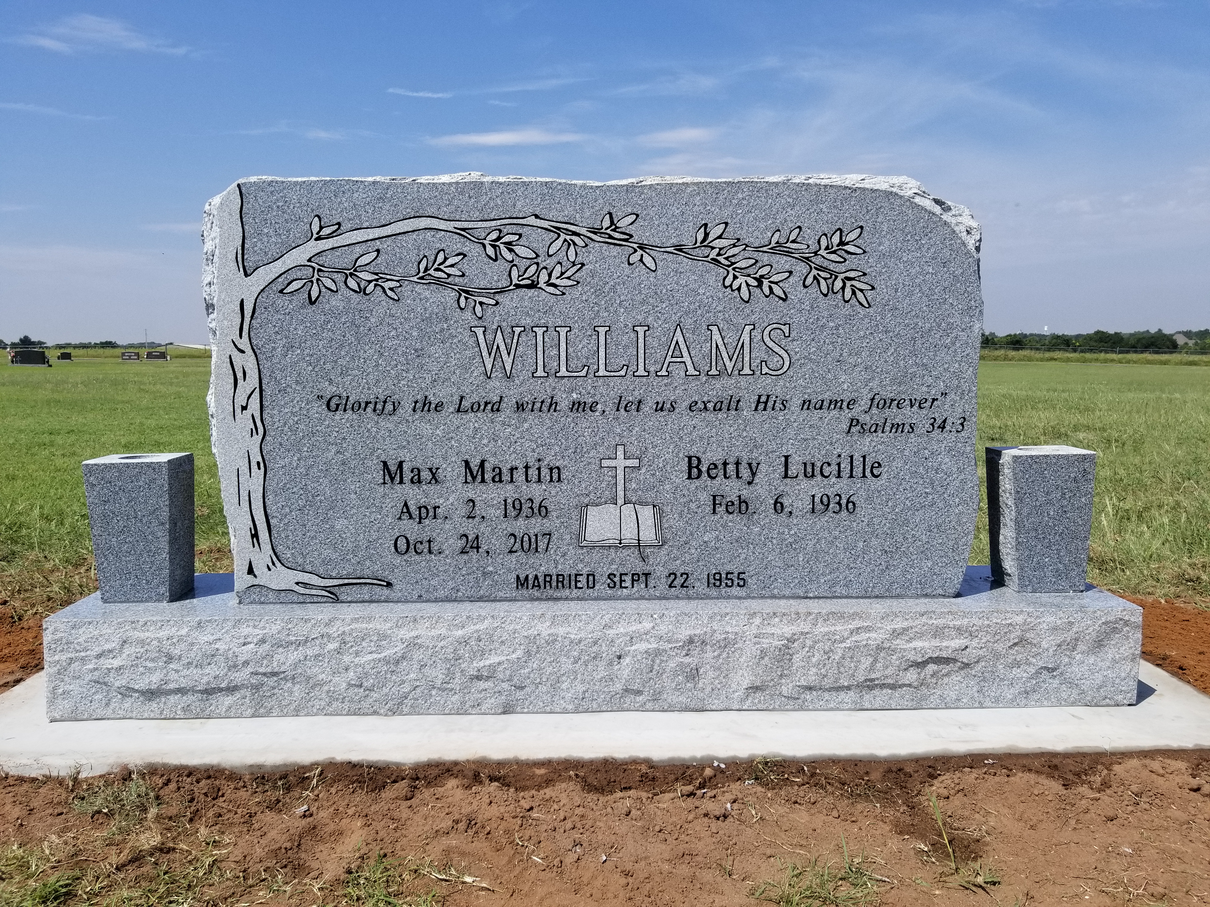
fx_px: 909
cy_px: 454
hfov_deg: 67.3
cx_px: 605
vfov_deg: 53.1
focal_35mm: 26
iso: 50
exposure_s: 1/3432
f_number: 1.7
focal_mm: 4.25
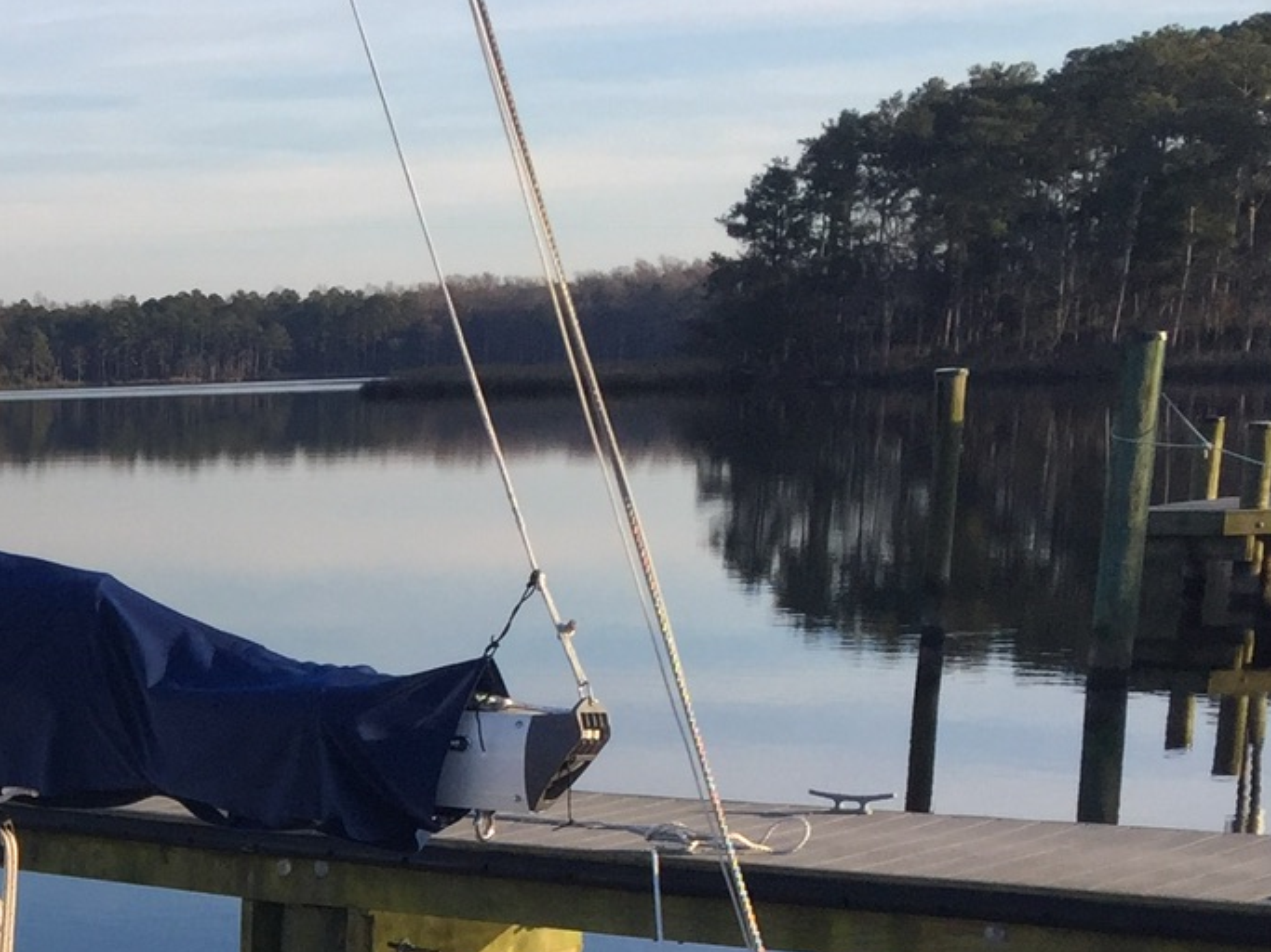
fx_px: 3194
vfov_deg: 15.8
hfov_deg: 21.0
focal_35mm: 87
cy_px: 1361
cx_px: -257
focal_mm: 4.15
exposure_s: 1/1068
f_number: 2.2
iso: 32
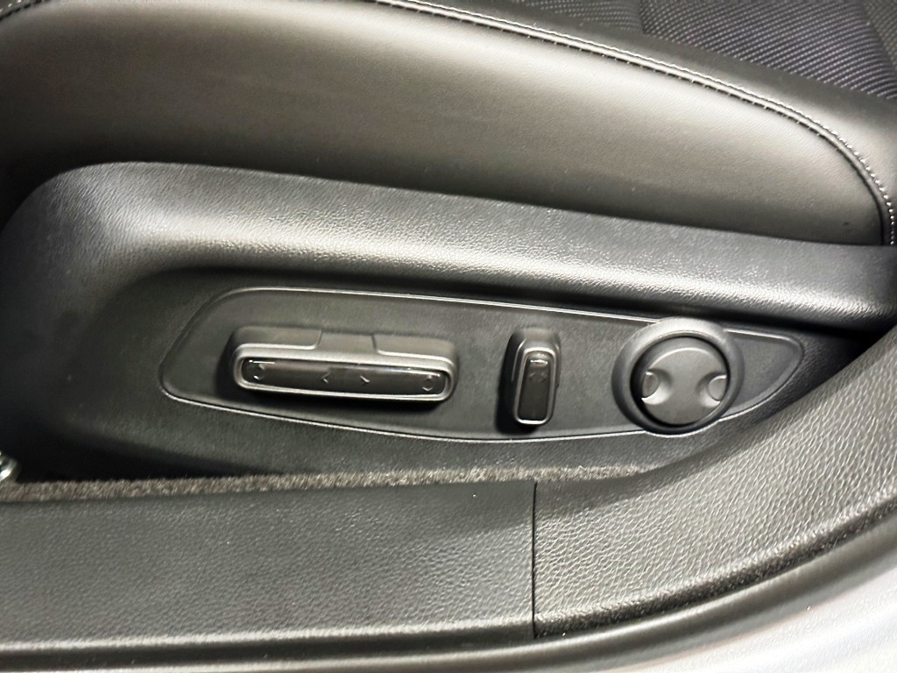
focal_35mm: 48
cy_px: 336
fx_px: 1244
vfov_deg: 30.3
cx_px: 448
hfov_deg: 39.7
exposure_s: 1/30
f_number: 1.78
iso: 640
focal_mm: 6.86
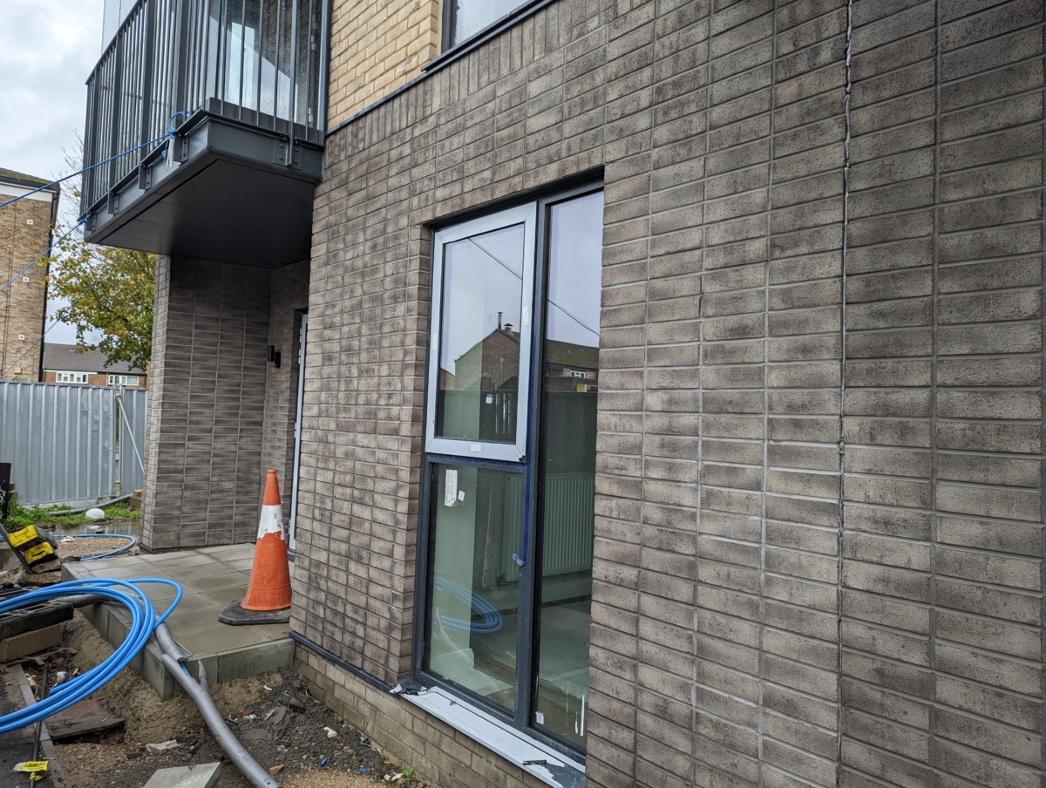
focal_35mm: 24
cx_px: 523
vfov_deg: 57.0
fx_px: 726
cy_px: 394
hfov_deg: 71.5
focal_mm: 6.81
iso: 39
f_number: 1.85
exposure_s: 1/153
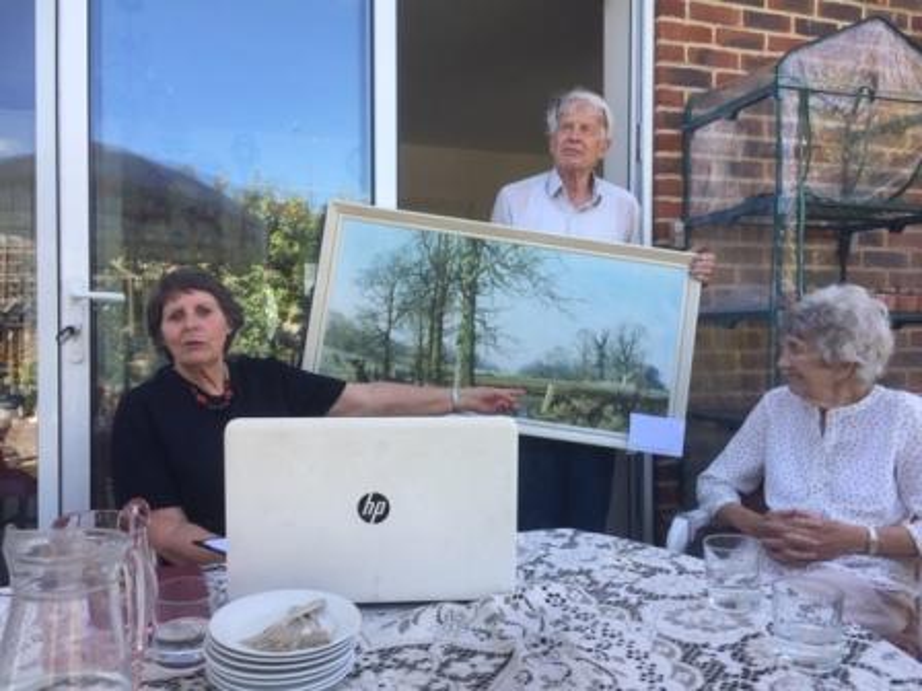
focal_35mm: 29
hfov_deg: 61.7
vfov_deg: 48.2
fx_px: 772
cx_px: 461
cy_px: 346
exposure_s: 1/269
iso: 32
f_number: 2.2
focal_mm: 4.15
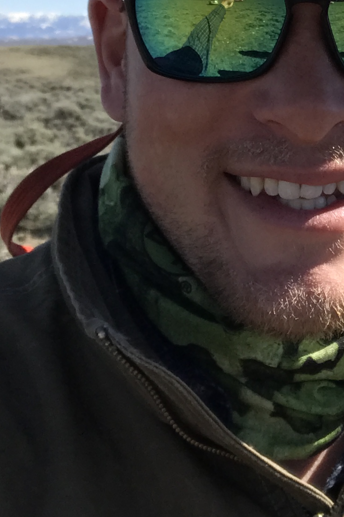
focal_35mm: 93
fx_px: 1333
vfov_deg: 21.6
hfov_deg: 14.3
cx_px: 411
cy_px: 93
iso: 25
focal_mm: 2.87
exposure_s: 1/997
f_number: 2.2
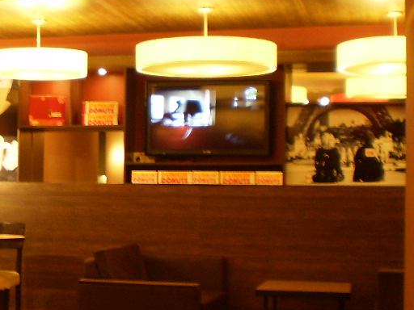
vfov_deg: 16.4
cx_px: -52
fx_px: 1076
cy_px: 195
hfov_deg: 20.6
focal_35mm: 90
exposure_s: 1/5
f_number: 3.1
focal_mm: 6.3
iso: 125
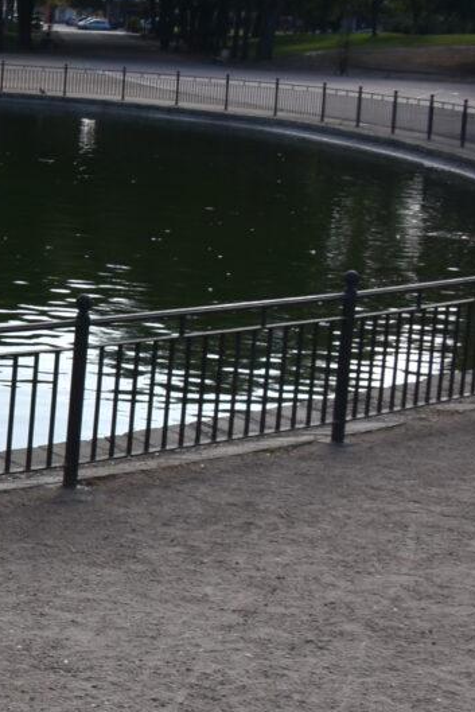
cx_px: -745
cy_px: 206
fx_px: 1938
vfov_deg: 20.7
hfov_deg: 11.2
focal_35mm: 98
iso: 100
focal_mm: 18
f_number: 8
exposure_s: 1/250
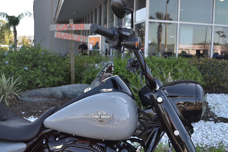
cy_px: 76
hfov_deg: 49.6
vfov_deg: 34.2
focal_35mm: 39
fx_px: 247
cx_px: 114
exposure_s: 1/125
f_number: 5.6
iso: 160
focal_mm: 26
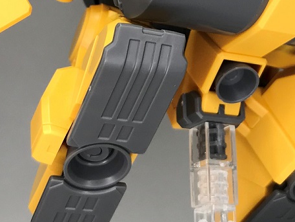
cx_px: 174
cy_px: 70
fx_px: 614
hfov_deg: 27.0
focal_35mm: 72
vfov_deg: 20.4
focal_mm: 3.99
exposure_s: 1/120
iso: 25
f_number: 1.8
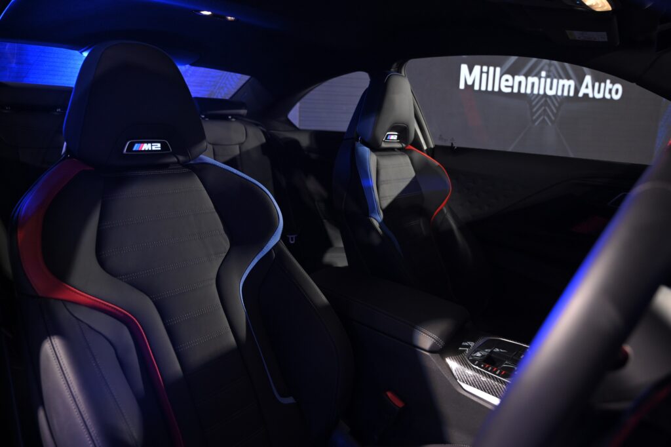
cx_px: 336
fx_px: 447
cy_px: 224
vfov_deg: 53.1
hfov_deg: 73.8
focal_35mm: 24
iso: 1250
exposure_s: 1/160
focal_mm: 24
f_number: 4
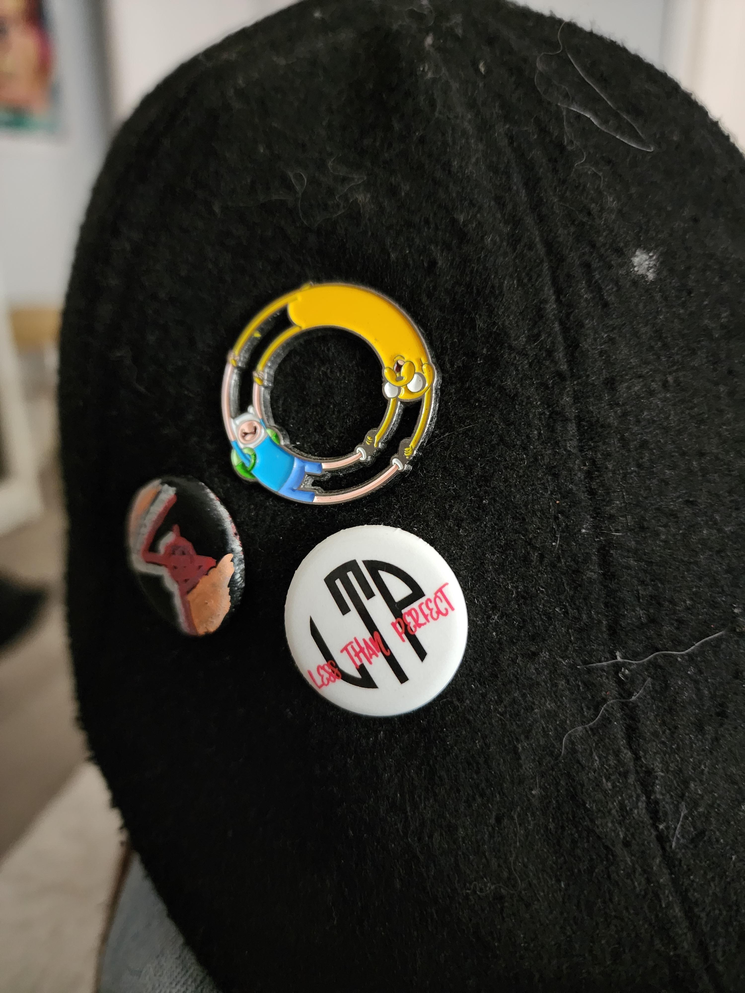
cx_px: 372
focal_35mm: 23
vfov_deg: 73.9
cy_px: 496
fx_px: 660
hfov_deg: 58.9
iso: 1250
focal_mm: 6.4
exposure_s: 1/15
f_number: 1.8
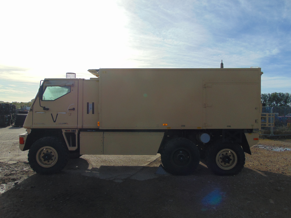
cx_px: 146
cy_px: 109
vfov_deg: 54.9
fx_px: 210
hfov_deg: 69.4
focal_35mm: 25
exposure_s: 1/400
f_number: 7.7
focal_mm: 4.5
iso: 80
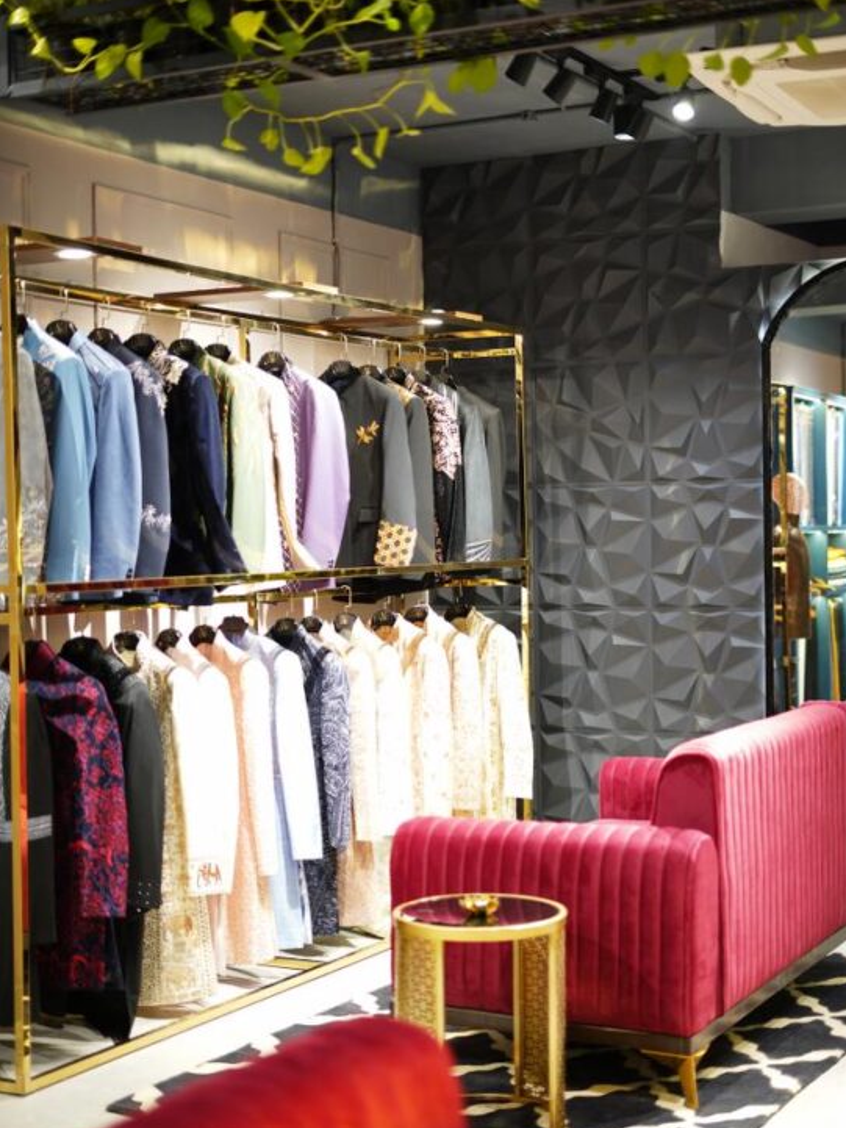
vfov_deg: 34.9
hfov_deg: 26.6
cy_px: 581
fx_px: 1792
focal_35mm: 55
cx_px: 428
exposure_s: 1/15
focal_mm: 50
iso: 80
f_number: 1.8
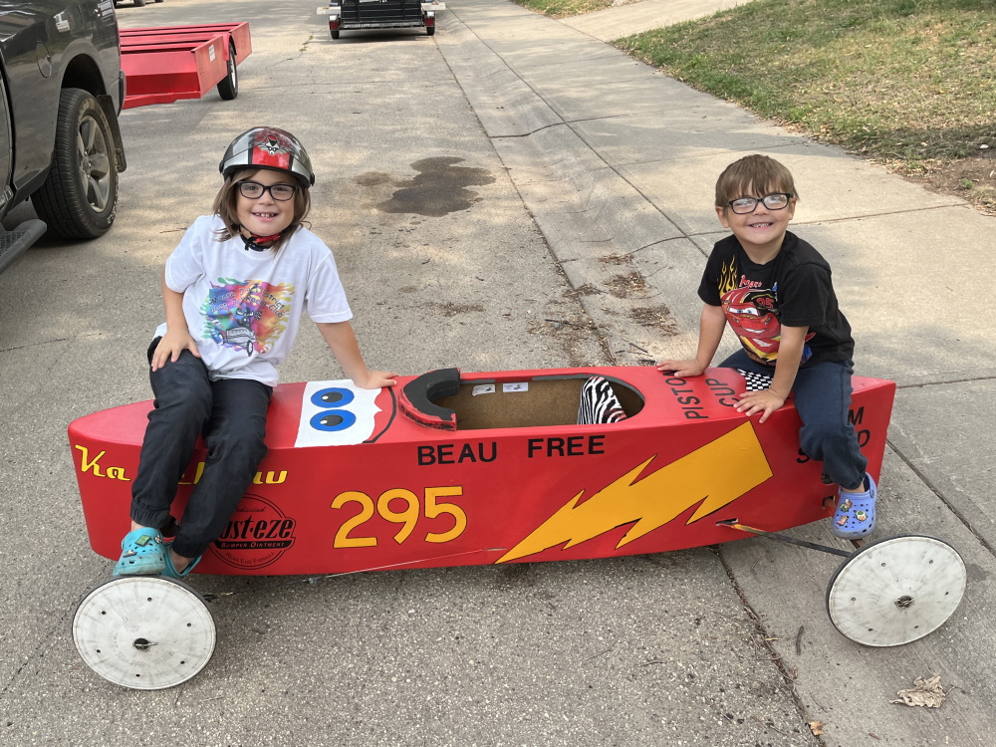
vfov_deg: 53.1
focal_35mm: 26
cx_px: 498
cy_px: 374
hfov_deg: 67.3
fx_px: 748
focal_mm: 5.1
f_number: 1.6
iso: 50
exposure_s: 1/951
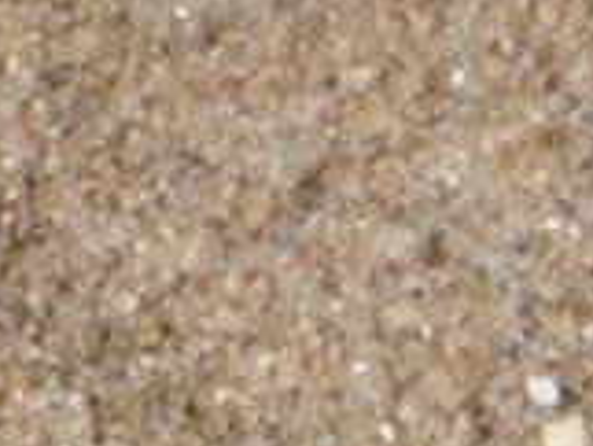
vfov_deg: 2.5
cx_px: -1540
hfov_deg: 3.3
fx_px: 10063
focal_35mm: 587
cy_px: 376
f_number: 32
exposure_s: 1/80
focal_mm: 55
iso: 400
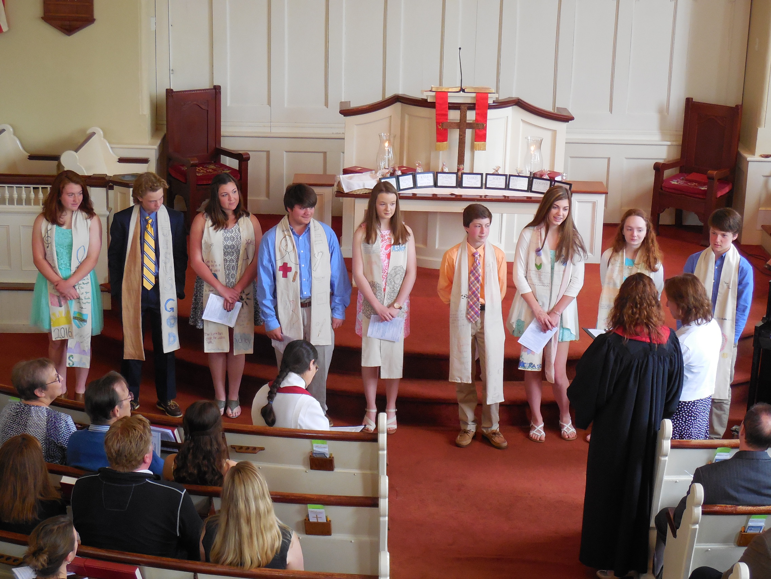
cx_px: 386
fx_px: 1581
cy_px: 290
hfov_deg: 27.4
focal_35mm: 71
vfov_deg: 20.7
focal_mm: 12.6
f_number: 4.4
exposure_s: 1/30
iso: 400
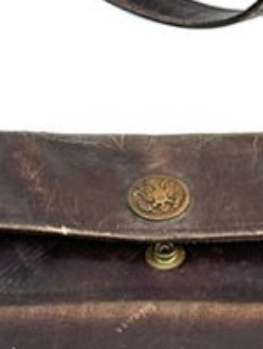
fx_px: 2696
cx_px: 231
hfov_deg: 5.6
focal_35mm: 267
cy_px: 137
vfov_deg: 7.4
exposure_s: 1/120
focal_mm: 5.96
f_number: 1.6
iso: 50
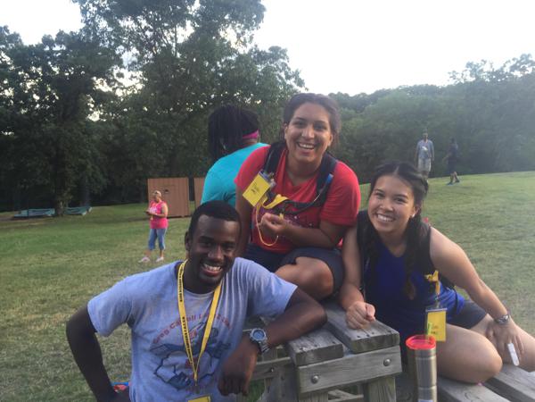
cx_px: 268
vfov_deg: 48.2
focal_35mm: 29
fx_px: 448
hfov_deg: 61.7
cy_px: 201
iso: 32
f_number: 2.2
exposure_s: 1/40
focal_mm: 4.15
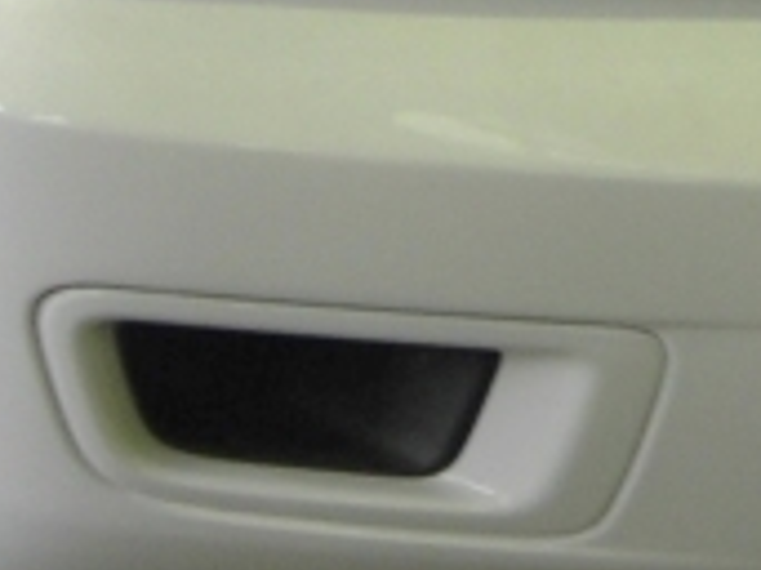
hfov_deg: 8.6
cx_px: 908
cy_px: -503
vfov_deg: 6.4
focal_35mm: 228
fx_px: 5009
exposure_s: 1/12
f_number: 3.2
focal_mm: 6.3
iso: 50
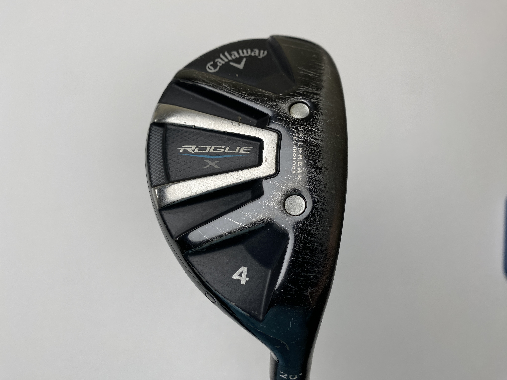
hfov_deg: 67.3
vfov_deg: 53.1
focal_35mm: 26
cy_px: 190
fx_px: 381
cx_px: 254
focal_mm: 4.25
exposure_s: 1/405
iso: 32
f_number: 1.8
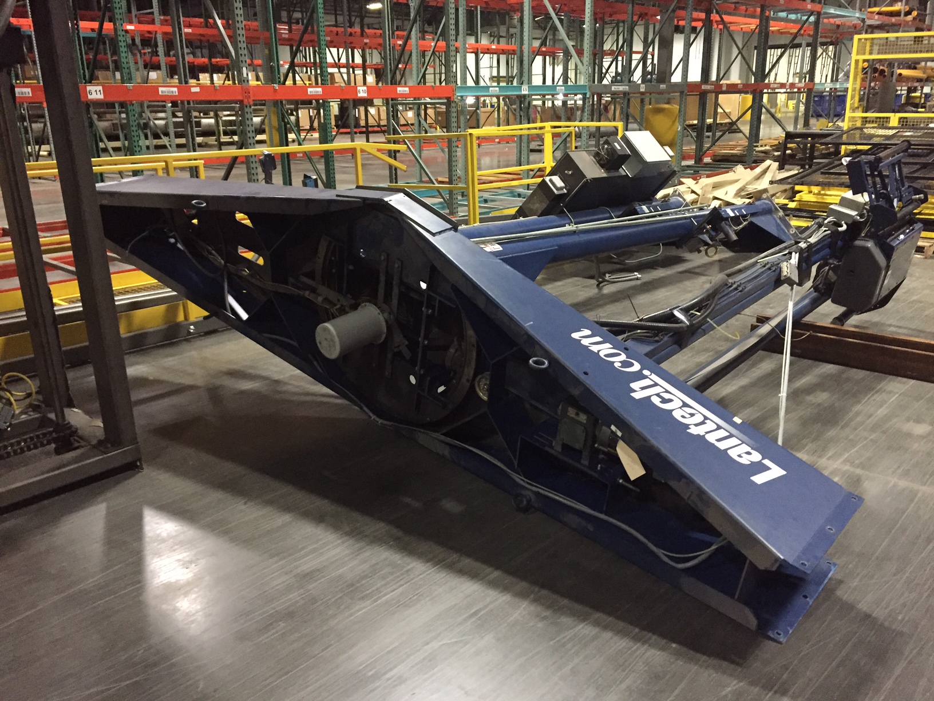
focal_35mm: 29
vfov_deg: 48.2
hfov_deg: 61.7
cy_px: 350
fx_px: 782
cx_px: 467
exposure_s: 1/15
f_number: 2.2
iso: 320
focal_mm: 4.15
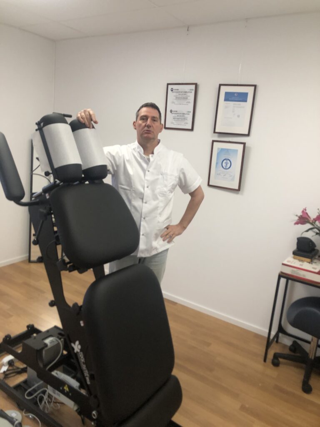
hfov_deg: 49.7
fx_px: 345
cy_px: 214
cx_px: 160
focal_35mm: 28
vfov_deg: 63.4
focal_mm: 3.99
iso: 100
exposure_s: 1/120
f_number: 1.8
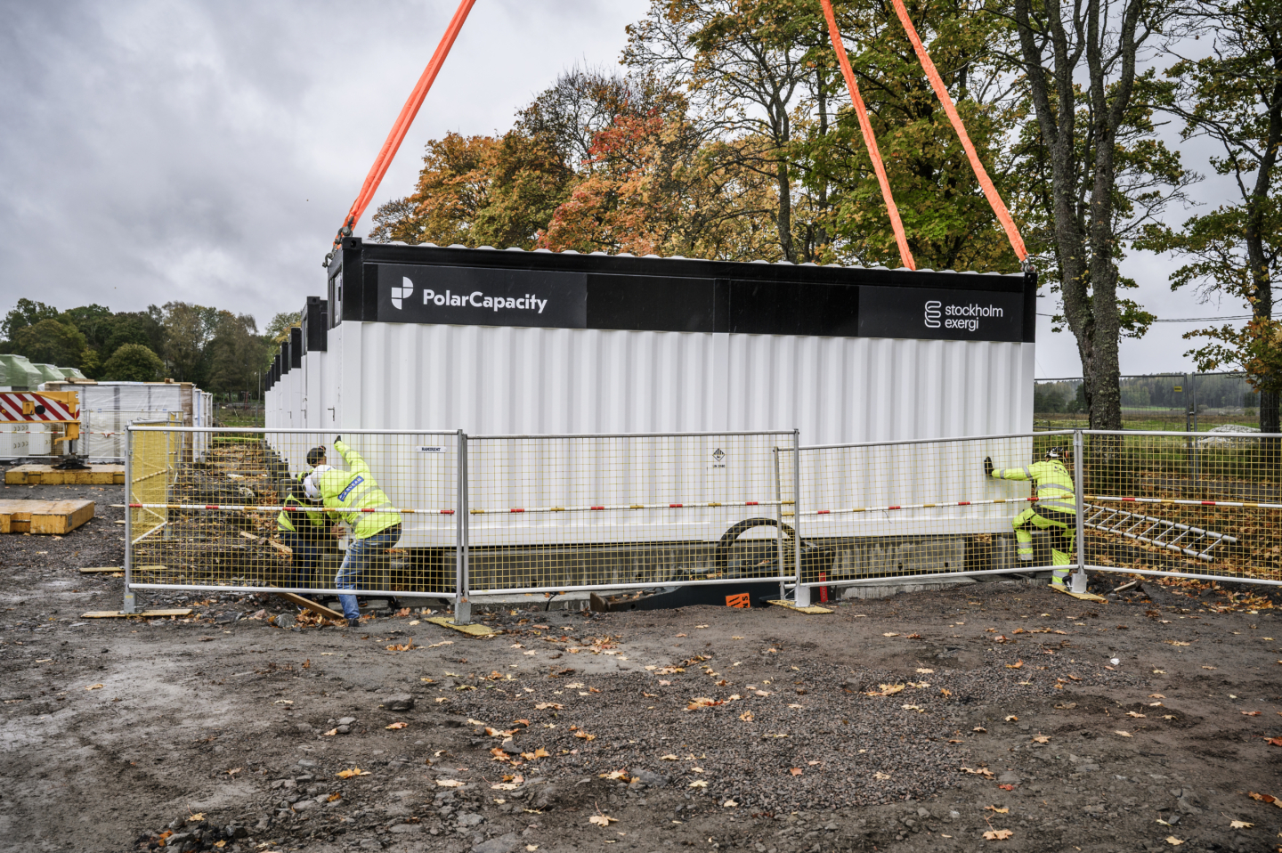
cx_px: 641
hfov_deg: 57.3
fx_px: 1174
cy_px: 426
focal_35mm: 33
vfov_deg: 39.9
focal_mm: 33
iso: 400
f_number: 5.6
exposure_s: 1/250
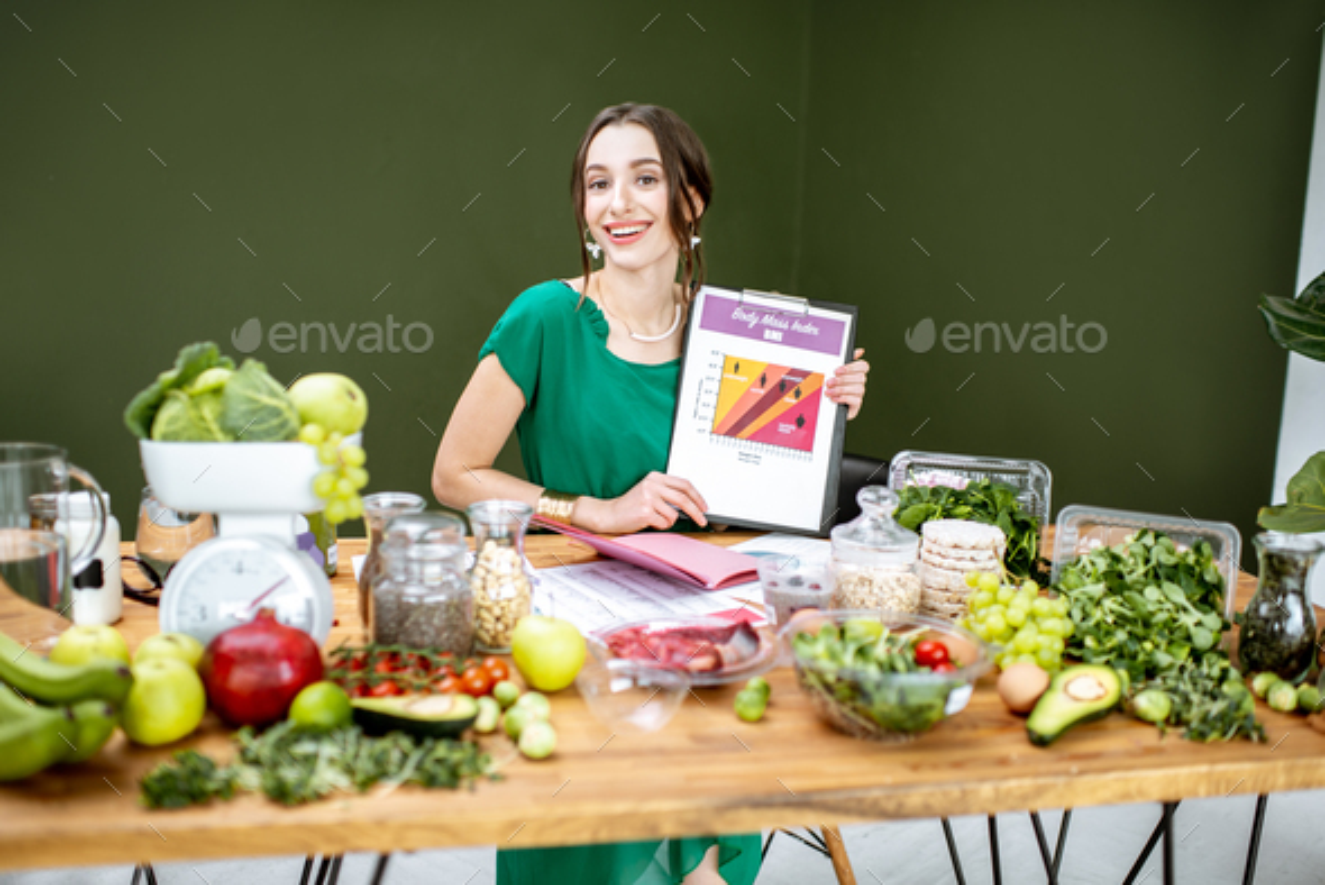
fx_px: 1289
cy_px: 442
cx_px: 662
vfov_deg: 37.9
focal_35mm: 35
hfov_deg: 54.4
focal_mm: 35
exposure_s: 1/125
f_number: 2
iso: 200
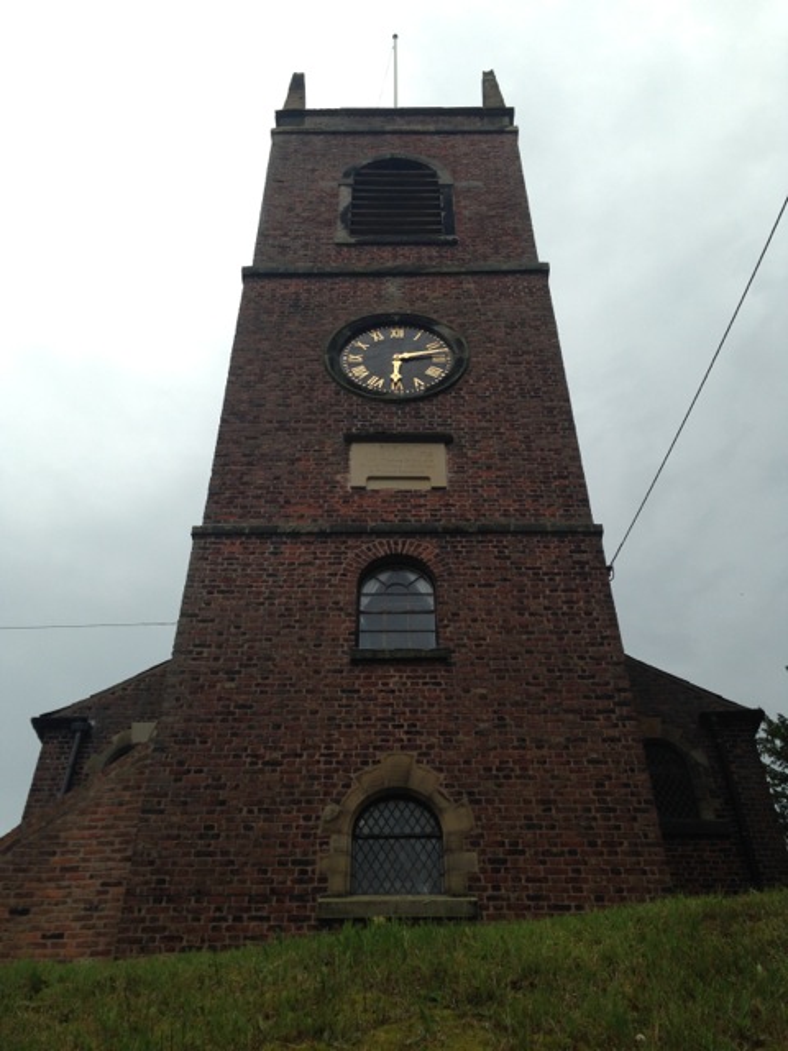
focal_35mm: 33
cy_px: 526
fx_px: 1002
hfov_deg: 42.9
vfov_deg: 55.4
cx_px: 394
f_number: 2.4
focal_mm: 4.12
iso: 50
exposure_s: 1/821
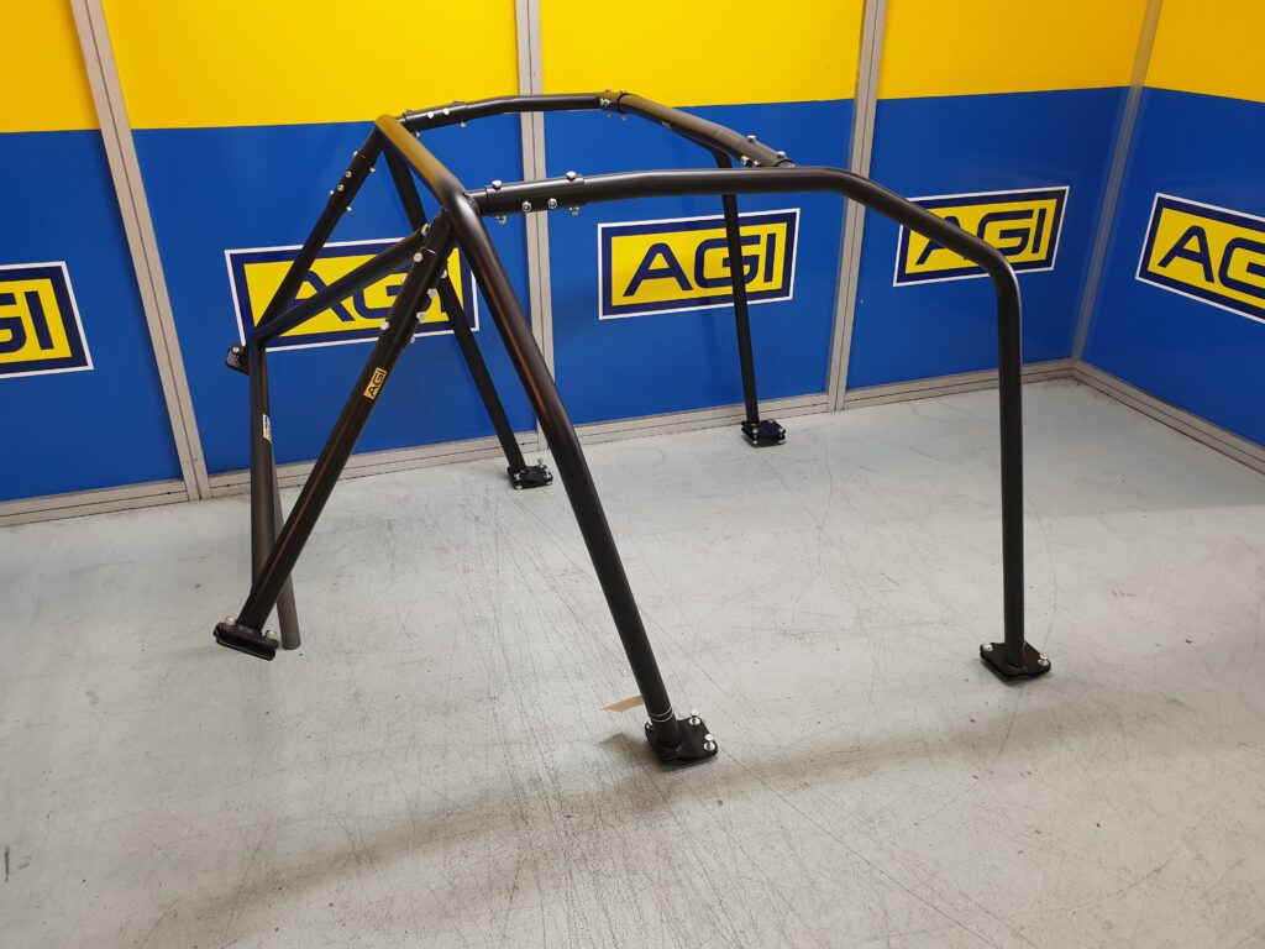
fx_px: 950
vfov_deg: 53.1
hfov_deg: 67.3
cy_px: 474
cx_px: 632
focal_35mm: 26
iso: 160
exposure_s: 1/50
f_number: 2.4
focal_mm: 4.3
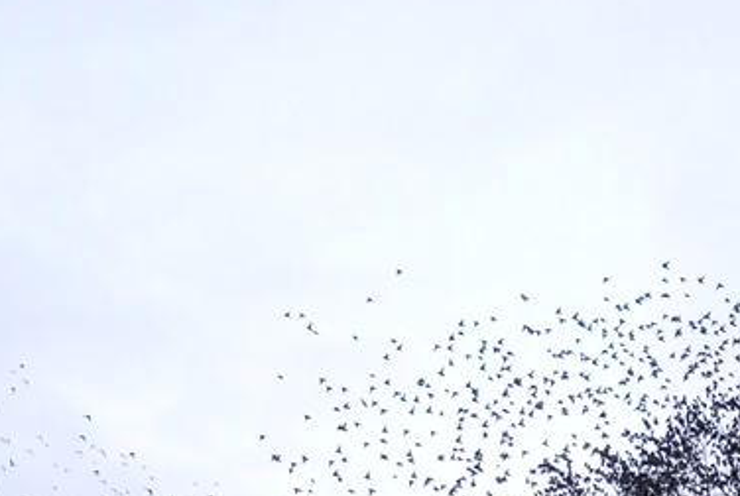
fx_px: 2450
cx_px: 618
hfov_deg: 17.0
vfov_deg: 11.6
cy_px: 238
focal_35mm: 119
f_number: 2.8
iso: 1600
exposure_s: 1/250
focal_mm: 25.7
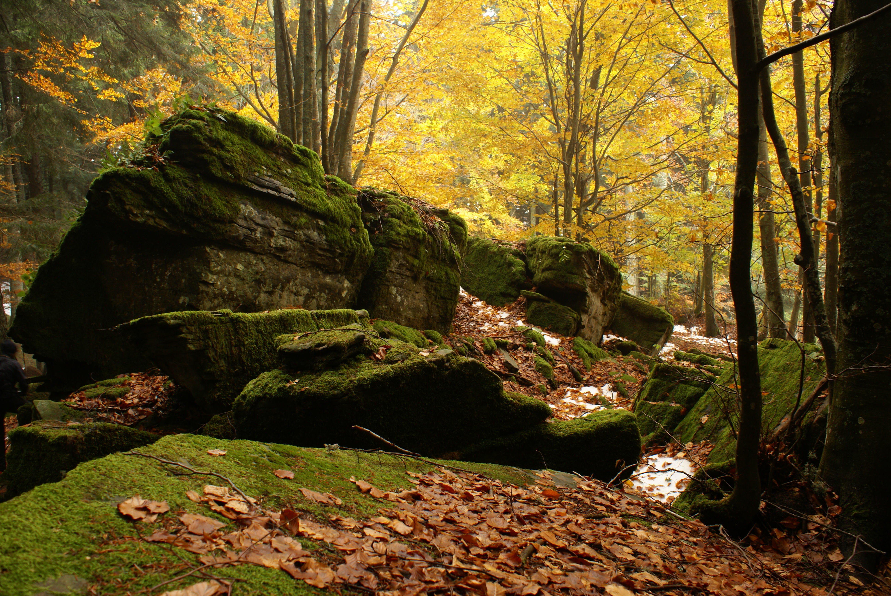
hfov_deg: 67.3
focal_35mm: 27
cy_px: 298
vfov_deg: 48.0
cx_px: 446
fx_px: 669
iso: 200
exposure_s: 1/10
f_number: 5.6
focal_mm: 18
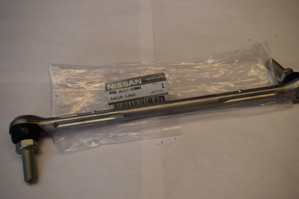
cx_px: 150
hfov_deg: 53.1
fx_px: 299
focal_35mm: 36
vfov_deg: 36.9
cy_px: 100
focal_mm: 24
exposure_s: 1/125
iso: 220
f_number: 5.6
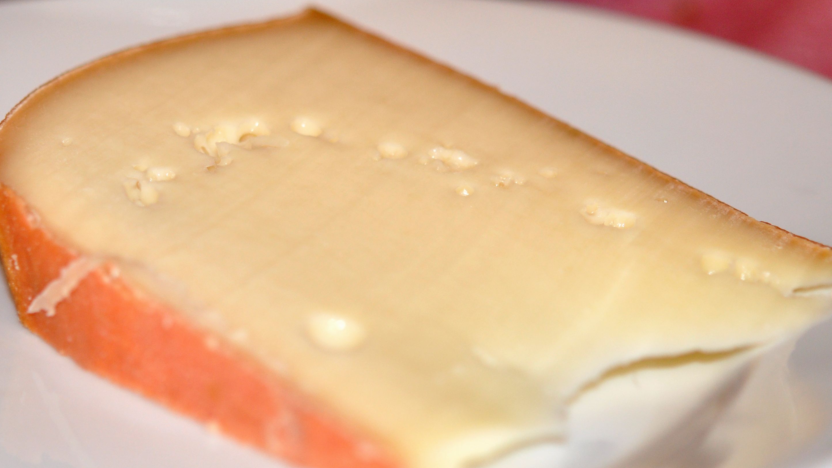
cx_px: 355
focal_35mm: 140
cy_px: 257
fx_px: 3088
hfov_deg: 15.3
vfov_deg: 8.7
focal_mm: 60
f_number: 4
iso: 640
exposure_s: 1/60
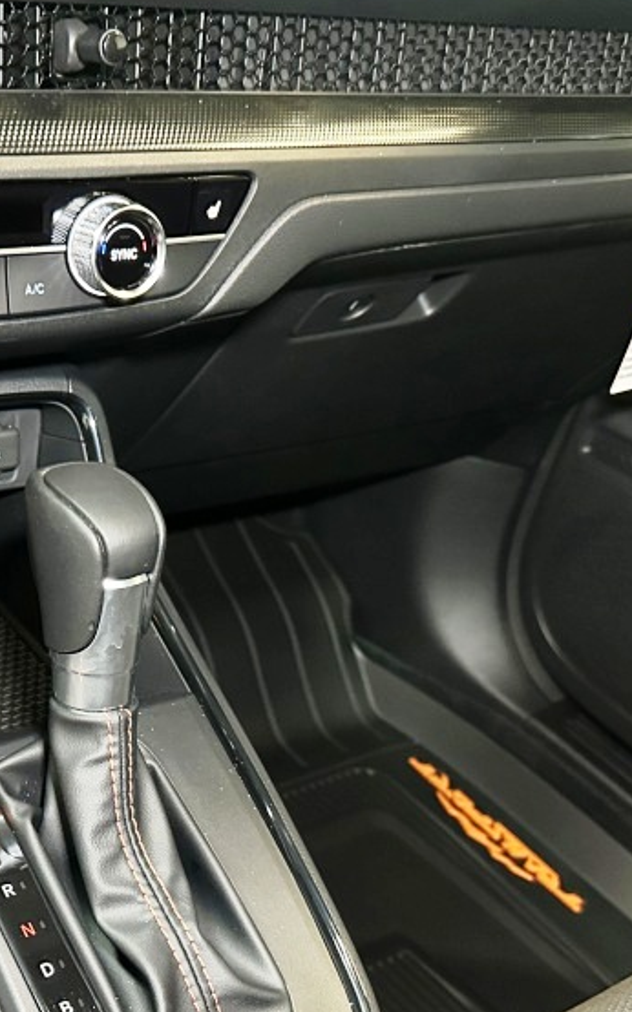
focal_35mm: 47
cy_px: 645
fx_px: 1296
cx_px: 153
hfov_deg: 27.0
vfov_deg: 42.3
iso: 1000
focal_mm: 6.86
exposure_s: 1/30
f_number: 1.78
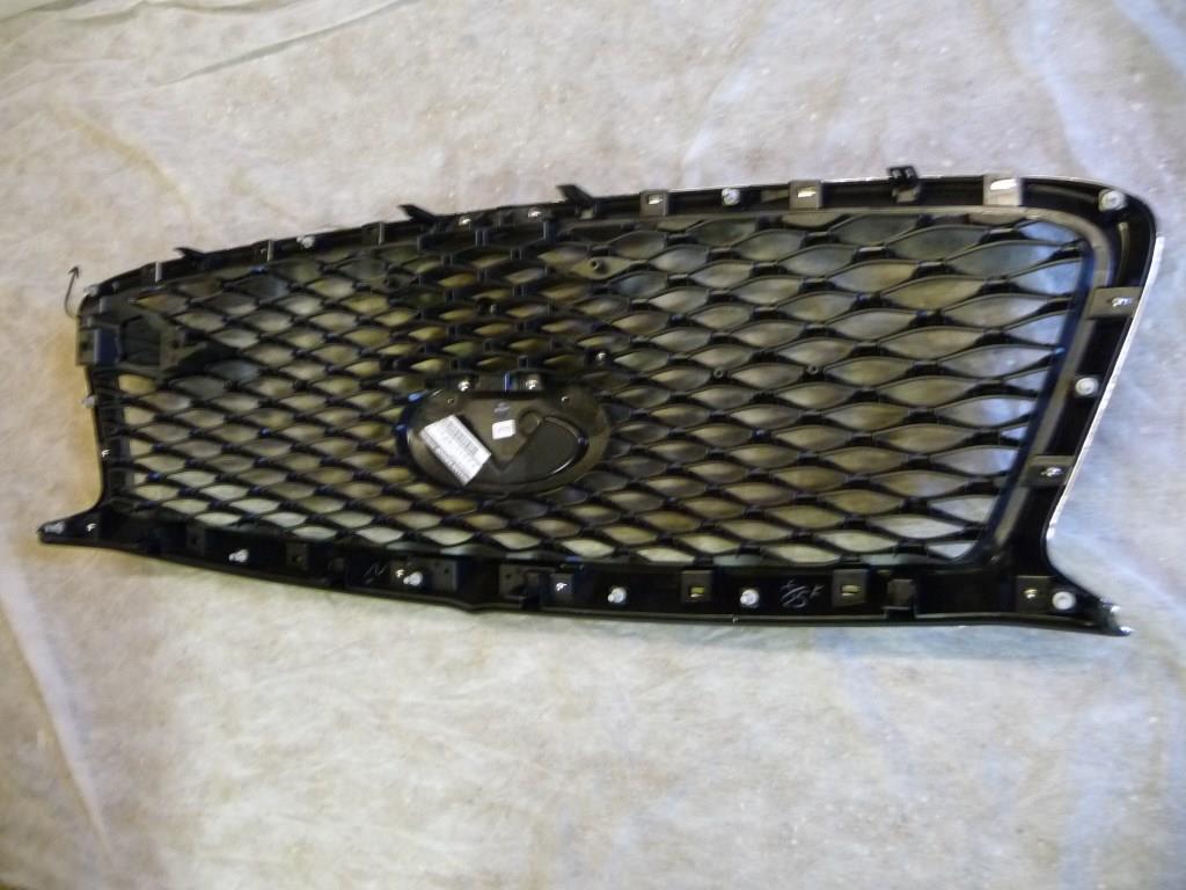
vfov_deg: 49.7
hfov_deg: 63.4
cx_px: 593
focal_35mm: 28
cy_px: 445
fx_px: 959
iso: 400
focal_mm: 4.7
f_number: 3.3
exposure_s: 1/15
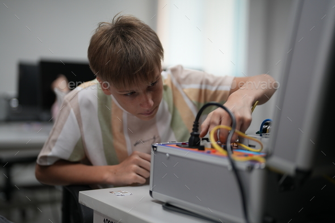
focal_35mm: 50
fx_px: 465
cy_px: 112
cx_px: 168
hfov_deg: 39.6
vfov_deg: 27.0
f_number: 1.2
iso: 320
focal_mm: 50
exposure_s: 1/285
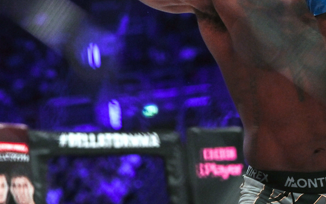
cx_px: 89
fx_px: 1528
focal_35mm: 172
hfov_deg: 12.1
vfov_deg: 7.6
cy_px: -10
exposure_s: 1/2000
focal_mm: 70
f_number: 2.8
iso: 3200
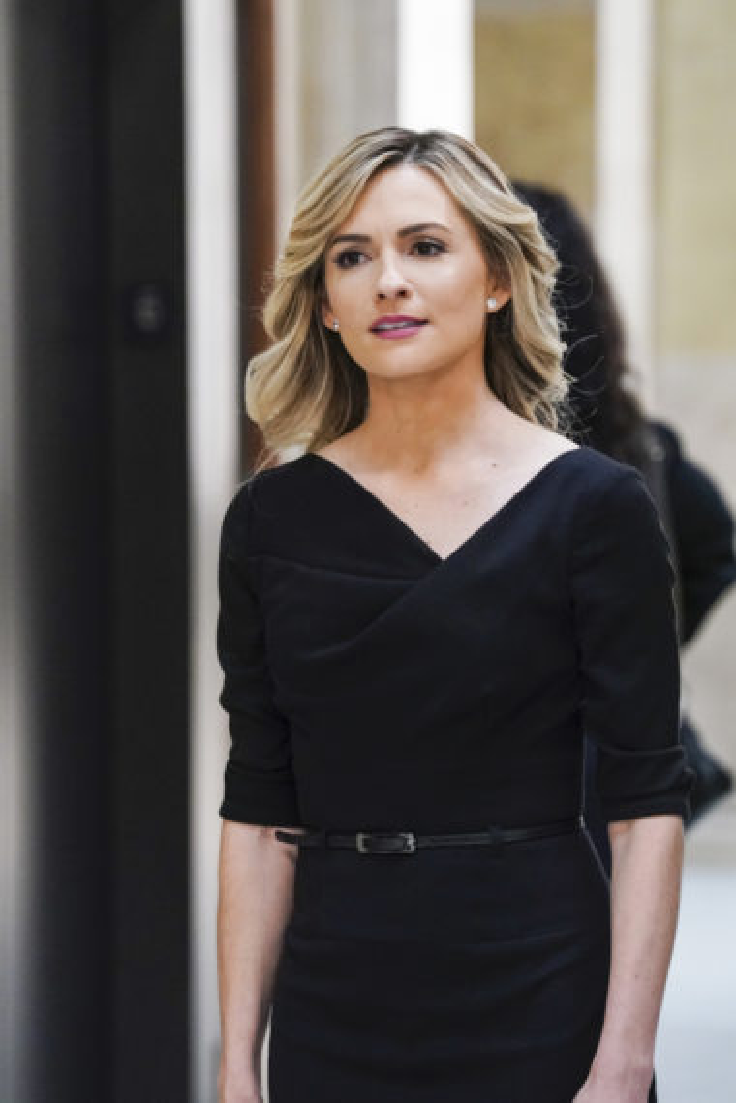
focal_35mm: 200
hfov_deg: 6.9
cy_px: 552
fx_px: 6133
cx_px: 368
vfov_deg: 10.3
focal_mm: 200
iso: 6400
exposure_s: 1/250
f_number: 5
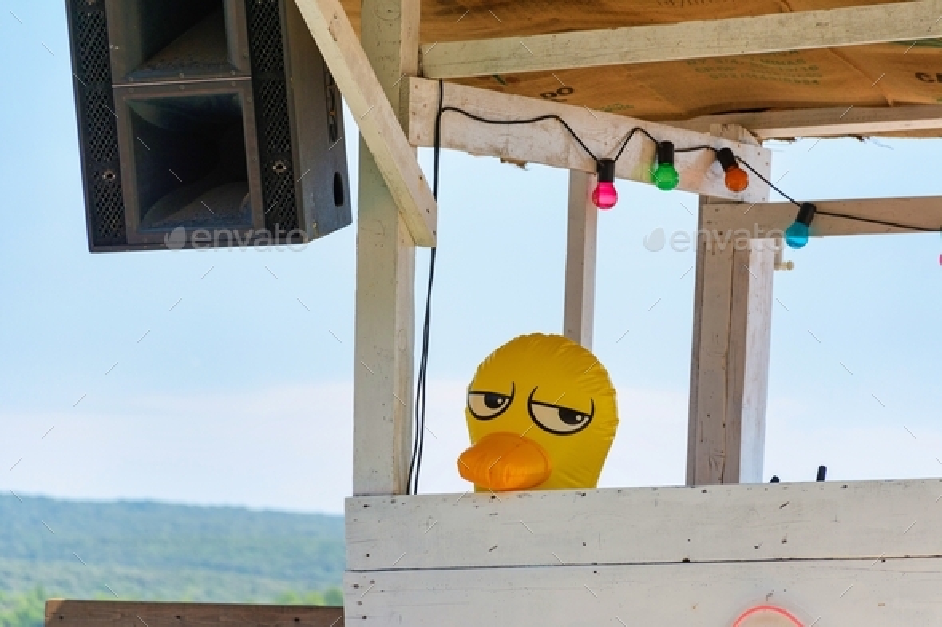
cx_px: 471
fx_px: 5101
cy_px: 314
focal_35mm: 195
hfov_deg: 10.6
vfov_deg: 7.0
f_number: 5.6
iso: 160
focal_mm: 130
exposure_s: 1/800
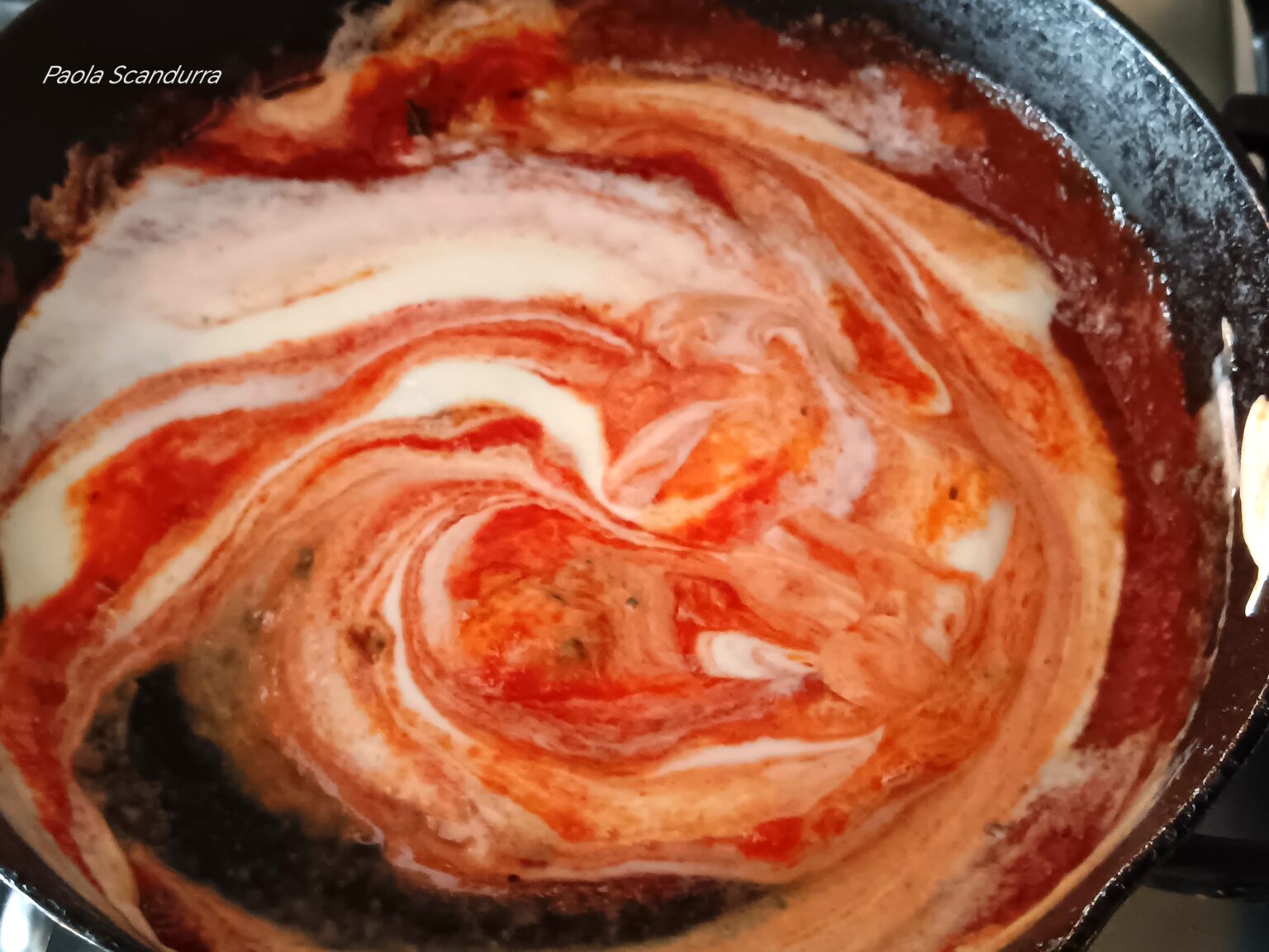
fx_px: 1980
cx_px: 634
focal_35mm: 54
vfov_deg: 27.0
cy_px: 476
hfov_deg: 35.5
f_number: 1.9
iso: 4372
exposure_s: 1/16.7
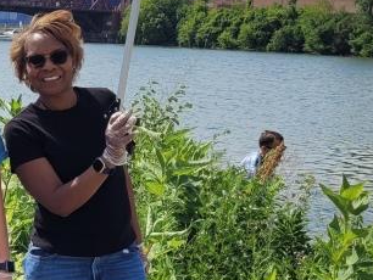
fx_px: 938
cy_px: 175
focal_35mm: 87
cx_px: -46
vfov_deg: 17.0
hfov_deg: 21.3
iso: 40
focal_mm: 5.4
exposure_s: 1/2953
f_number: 1.8
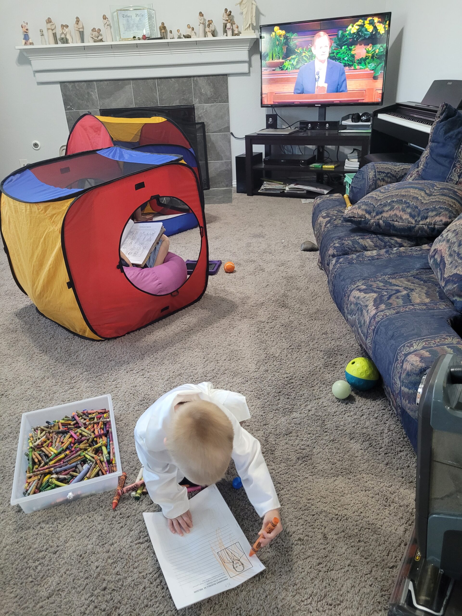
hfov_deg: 53.1
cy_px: 308
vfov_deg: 67.3
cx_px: 231
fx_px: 463
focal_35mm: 26
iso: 640
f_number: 1.8
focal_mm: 5.4
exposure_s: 1/40
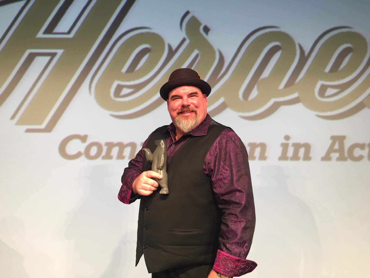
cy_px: 139
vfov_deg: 48.2
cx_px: 185
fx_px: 310
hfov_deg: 61.7
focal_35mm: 29
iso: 32
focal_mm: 4.15
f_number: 2.2
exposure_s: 1/15
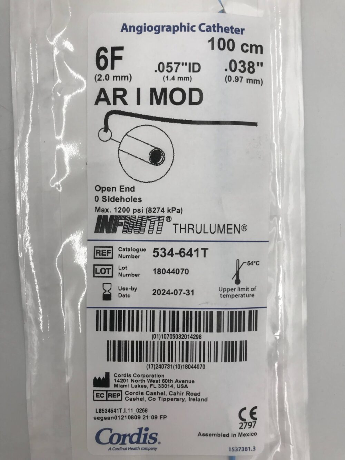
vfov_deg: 63.4
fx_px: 372
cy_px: 230
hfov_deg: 49.8
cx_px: 172
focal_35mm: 28
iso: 25
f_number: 1.8
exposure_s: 1/120
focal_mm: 3.99
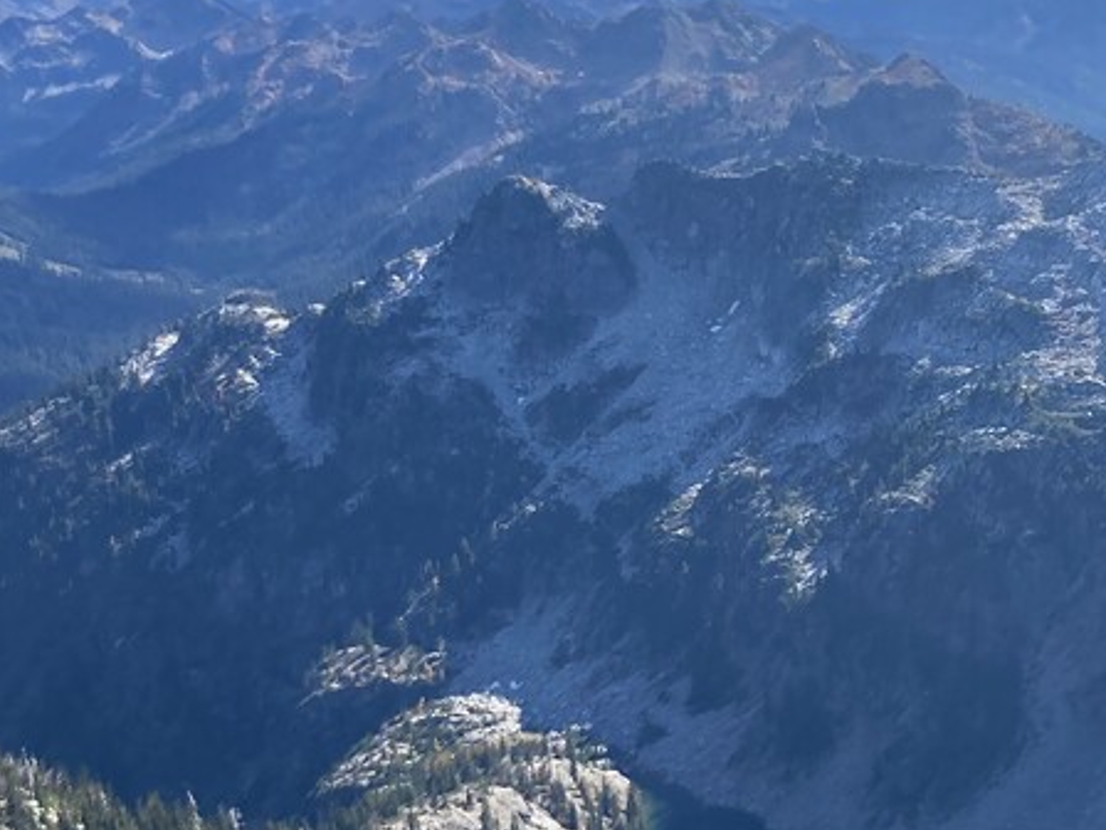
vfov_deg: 22.9
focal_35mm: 64
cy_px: 455
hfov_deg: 29.6
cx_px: 869
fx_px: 2045
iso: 20
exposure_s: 1/1845
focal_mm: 3.99
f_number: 1.8
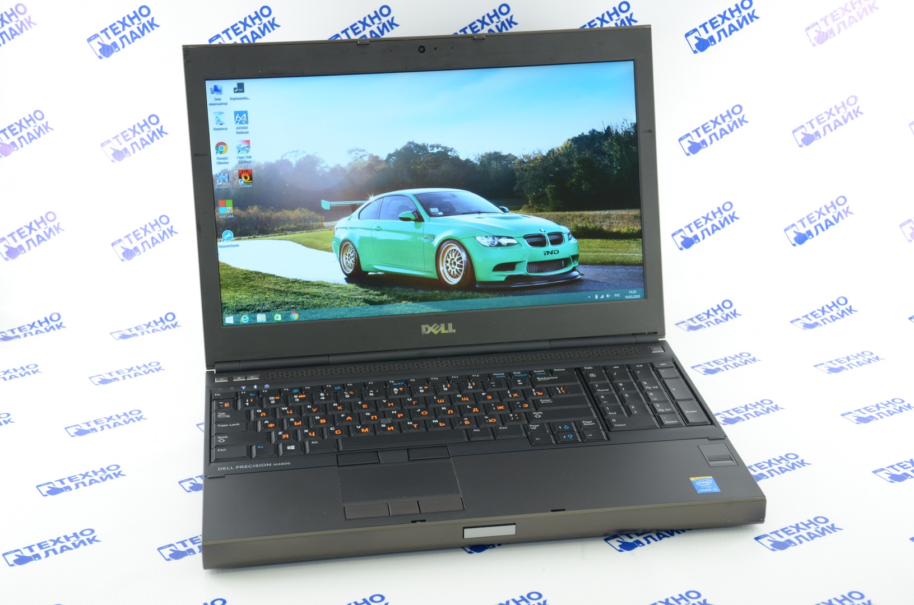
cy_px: 302
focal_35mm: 63
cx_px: 457
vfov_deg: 21.5
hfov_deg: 32.0
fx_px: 1596
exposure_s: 1/50
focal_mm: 42
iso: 640
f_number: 6.3
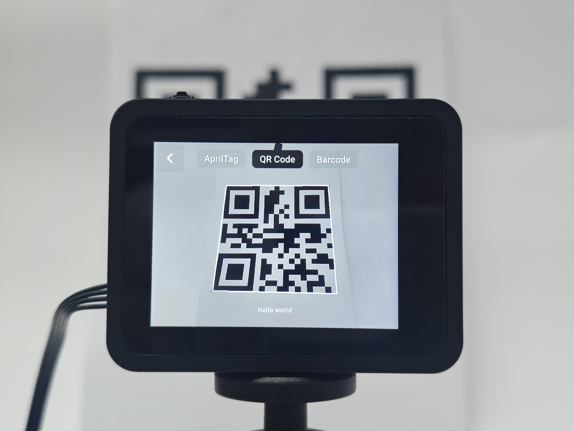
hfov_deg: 41.2
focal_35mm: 46
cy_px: 216
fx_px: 763
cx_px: 287
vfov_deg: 31.5
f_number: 1.6
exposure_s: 1/100
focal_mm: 6.55
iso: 100
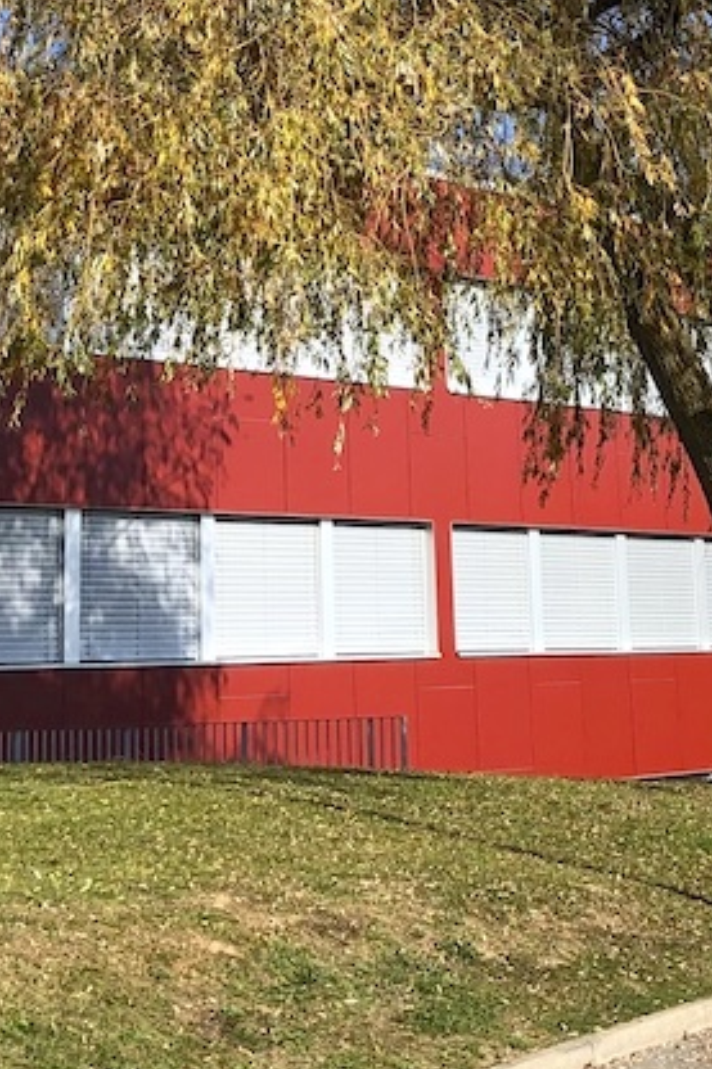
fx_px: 2494
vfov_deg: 23.1
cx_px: 447
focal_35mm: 84
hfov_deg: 16.2
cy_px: -41
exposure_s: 1/1499
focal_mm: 3.99
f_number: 1.8
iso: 20
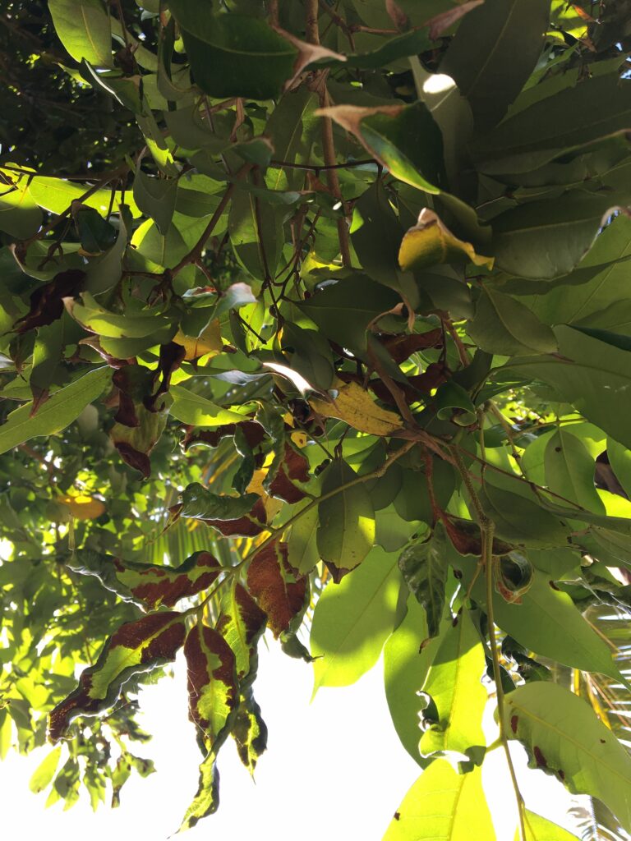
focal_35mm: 29
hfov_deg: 48.2
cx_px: 316
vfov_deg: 61.7
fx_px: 705
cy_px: 420
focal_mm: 4.15
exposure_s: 1/183
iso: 25
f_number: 2.2
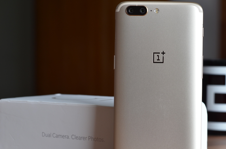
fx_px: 664
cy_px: 92
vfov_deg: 12.8
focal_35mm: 106
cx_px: 159
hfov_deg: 19.2
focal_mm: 50
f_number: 5.6
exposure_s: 1/125
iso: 200
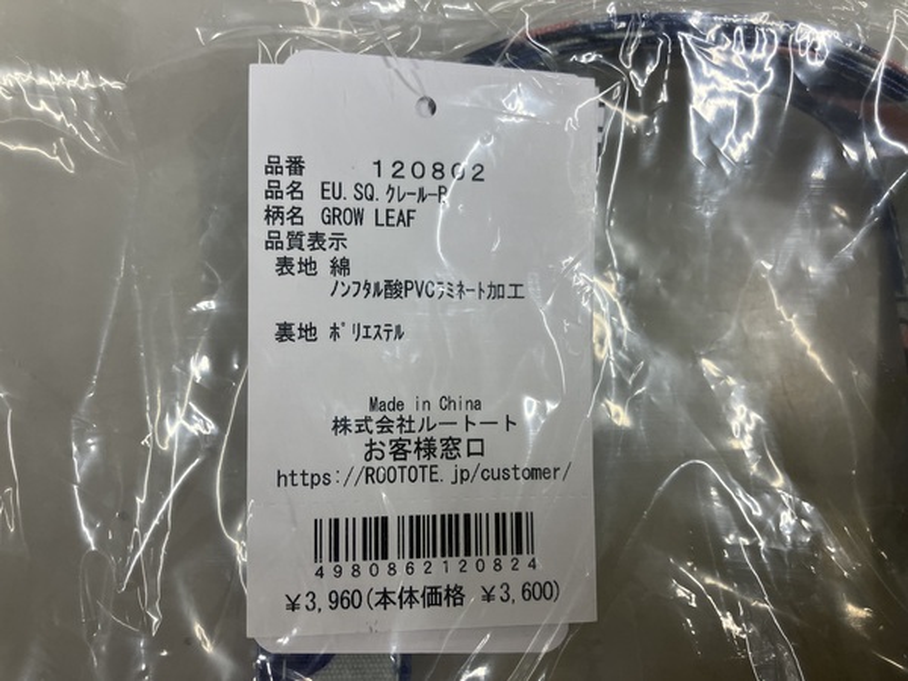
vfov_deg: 49.7
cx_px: 454
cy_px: 340
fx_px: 734
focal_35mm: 28
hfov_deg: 63.4
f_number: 1.8
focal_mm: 3.99
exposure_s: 1/120
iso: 64
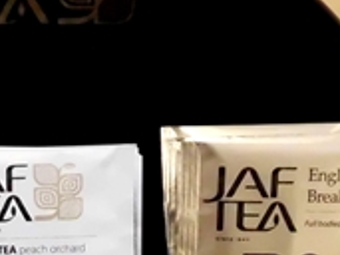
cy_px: 341
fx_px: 883
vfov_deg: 15.5
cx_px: 32
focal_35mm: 90
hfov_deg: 21.3
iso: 800
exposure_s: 1/320
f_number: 3.1
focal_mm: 4.3
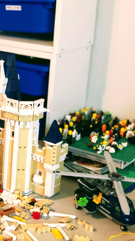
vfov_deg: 27.9
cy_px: 120
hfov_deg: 15.4
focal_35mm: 76
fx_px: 484
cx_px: -16
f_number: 2.4
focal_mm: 6
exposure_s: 1/13
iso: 160
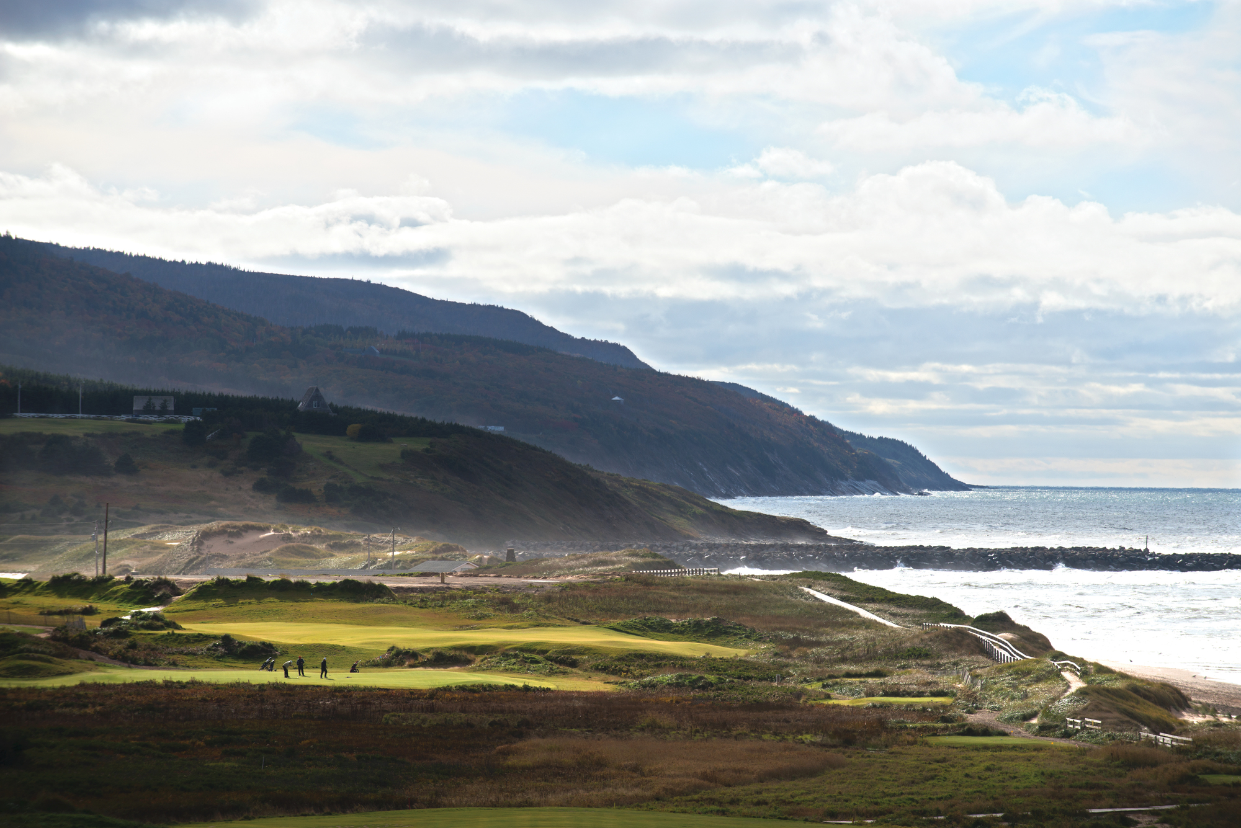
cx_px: 620
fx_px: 6897
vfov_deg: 6.9
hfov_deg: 10.3
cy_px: 414
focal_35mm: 200
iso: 100
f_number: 6.3
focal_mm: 200
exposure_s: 1/1000
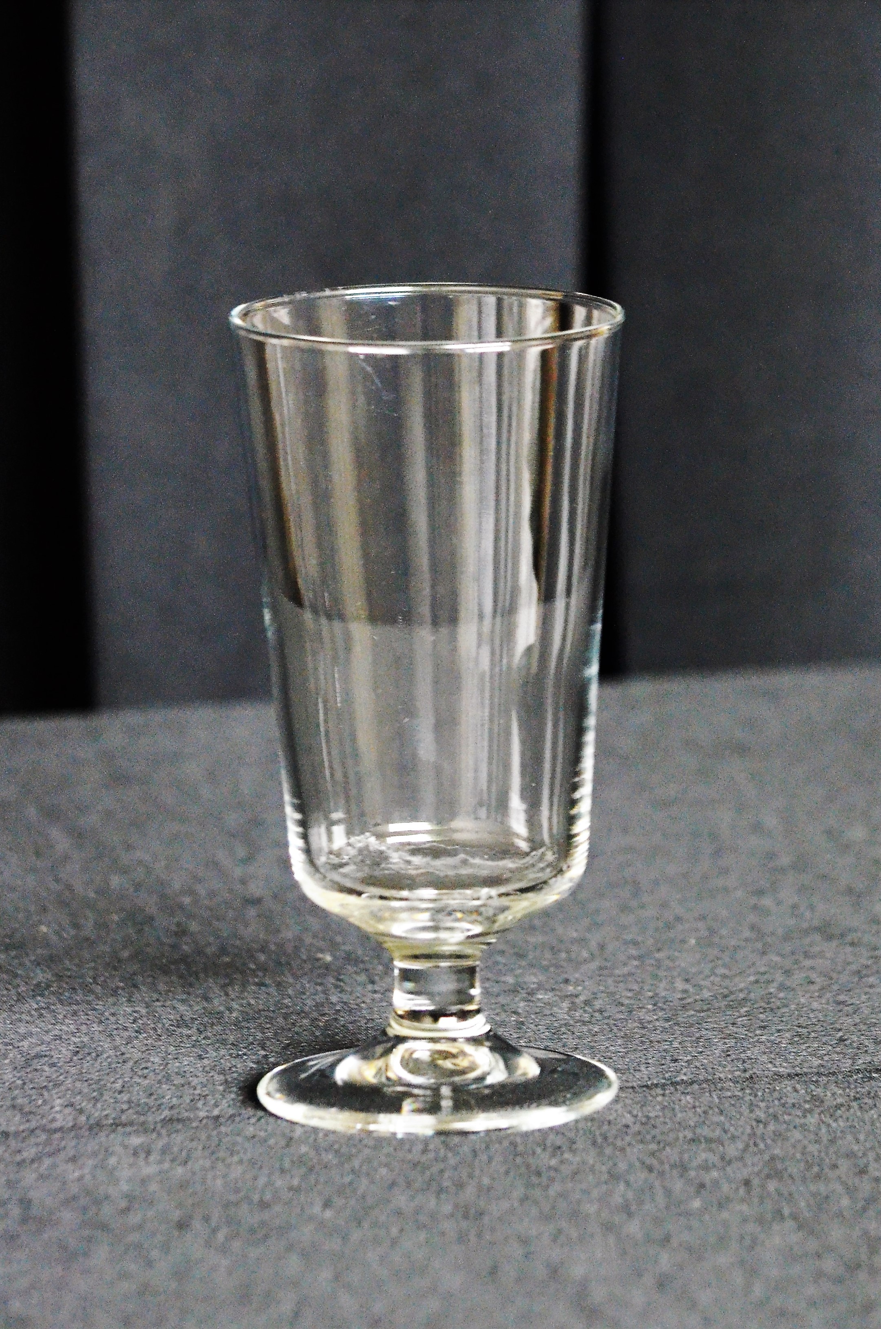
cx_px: 440
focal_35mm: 180
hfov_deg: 7.6
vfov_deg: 11.4
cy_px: 664
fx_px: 6636
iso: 3200
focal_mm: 120
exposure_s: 1/20
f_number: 4.8
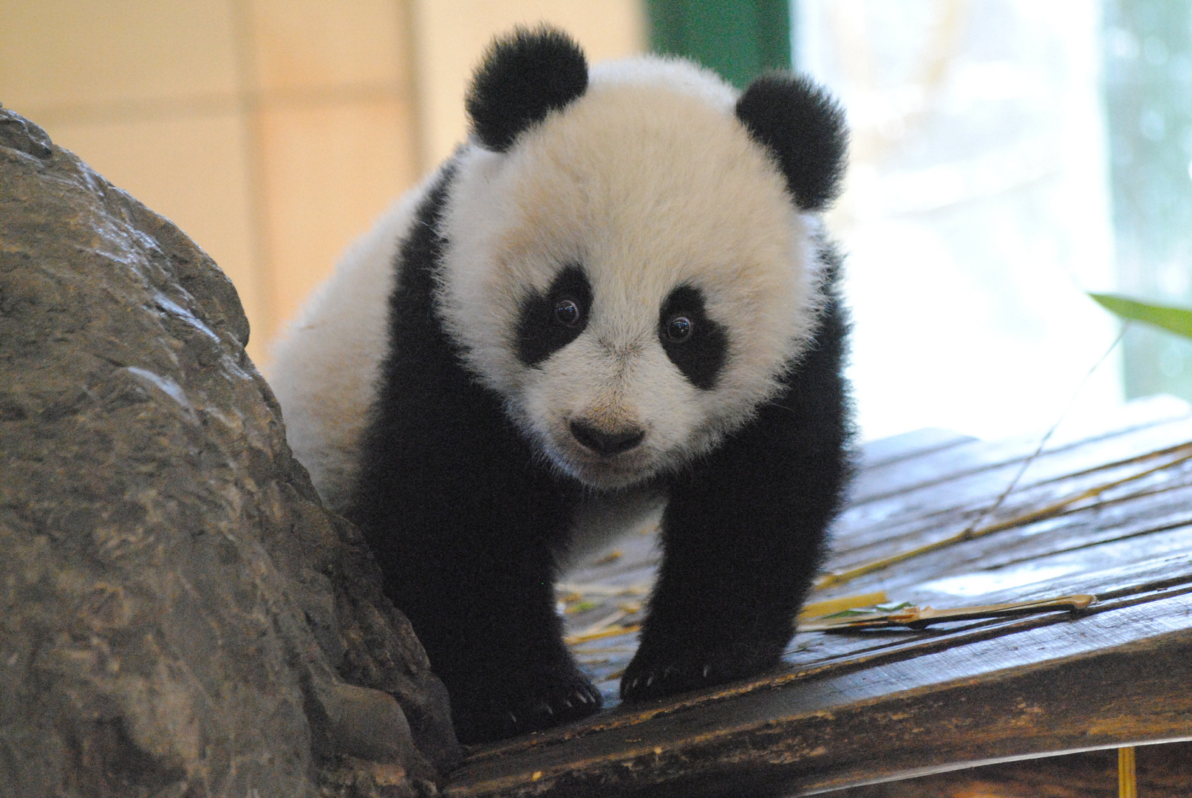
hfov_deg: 8.1
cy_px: 399
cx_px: 596
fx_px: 8454
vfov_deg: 5.4
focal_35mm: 255
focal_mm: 170
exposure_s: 1/250
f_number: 4.5
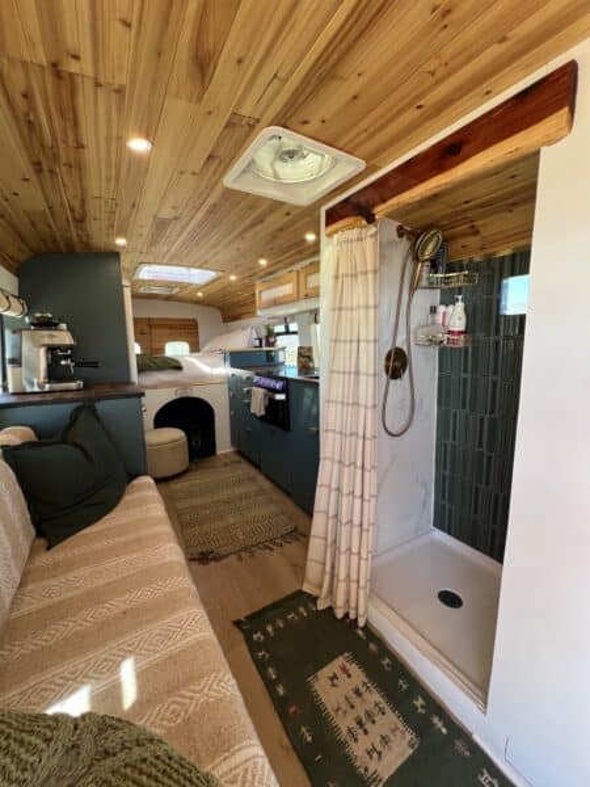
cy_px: 394
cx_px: 295
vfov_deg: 106.2
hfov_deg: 89.9
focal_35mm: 13
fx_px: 295
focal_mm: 1.57
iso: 100
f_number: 1.8
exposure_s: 1/99
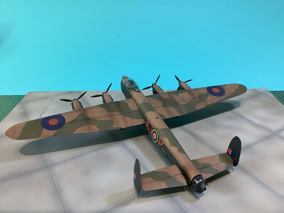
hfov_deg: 58.4
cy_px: 106
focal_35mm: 31
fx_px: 254
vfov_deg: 45.4
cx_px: 142
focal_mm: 3.3
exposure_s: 1/60
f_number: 2.4
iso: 160
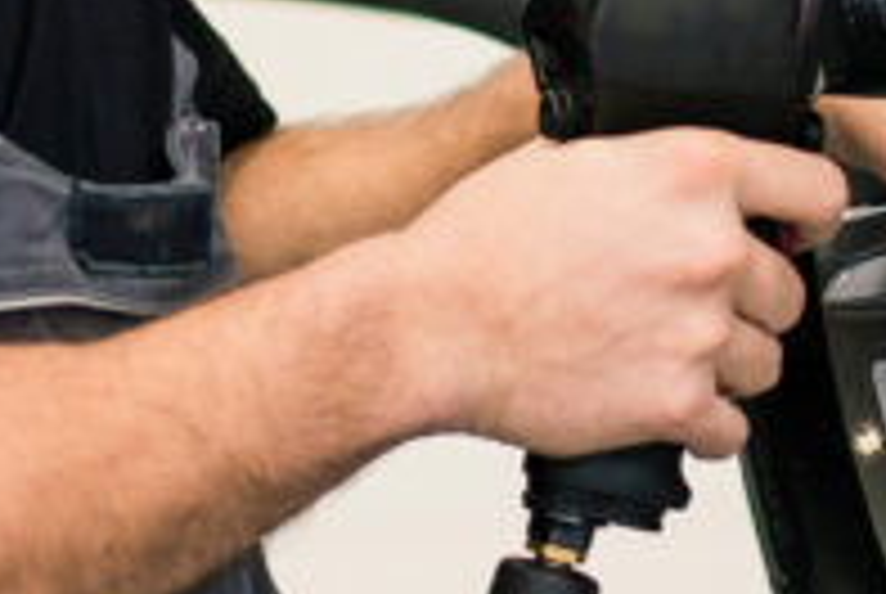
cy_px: -335
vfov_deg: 3.2
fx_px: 10549
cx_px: 603
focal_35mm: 428
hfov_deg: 4.8
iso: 200
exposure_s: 1/125
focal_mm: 55
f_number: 2
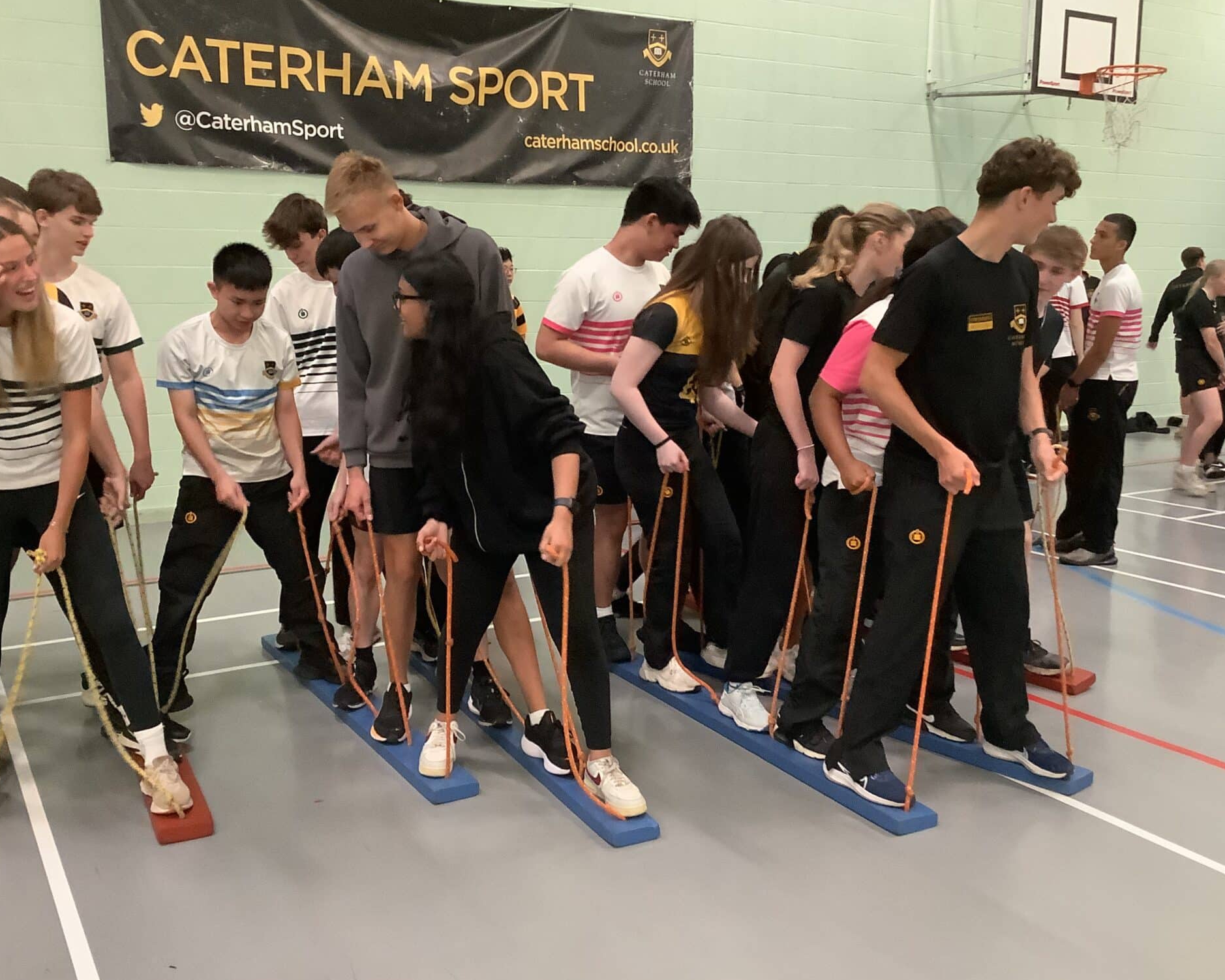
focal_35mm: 33
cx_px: 601
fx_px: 1196
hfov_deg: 54.2
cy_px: 498
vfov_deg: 44.5
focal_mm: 3.3
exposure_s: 1/30
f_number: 2.4
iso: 400
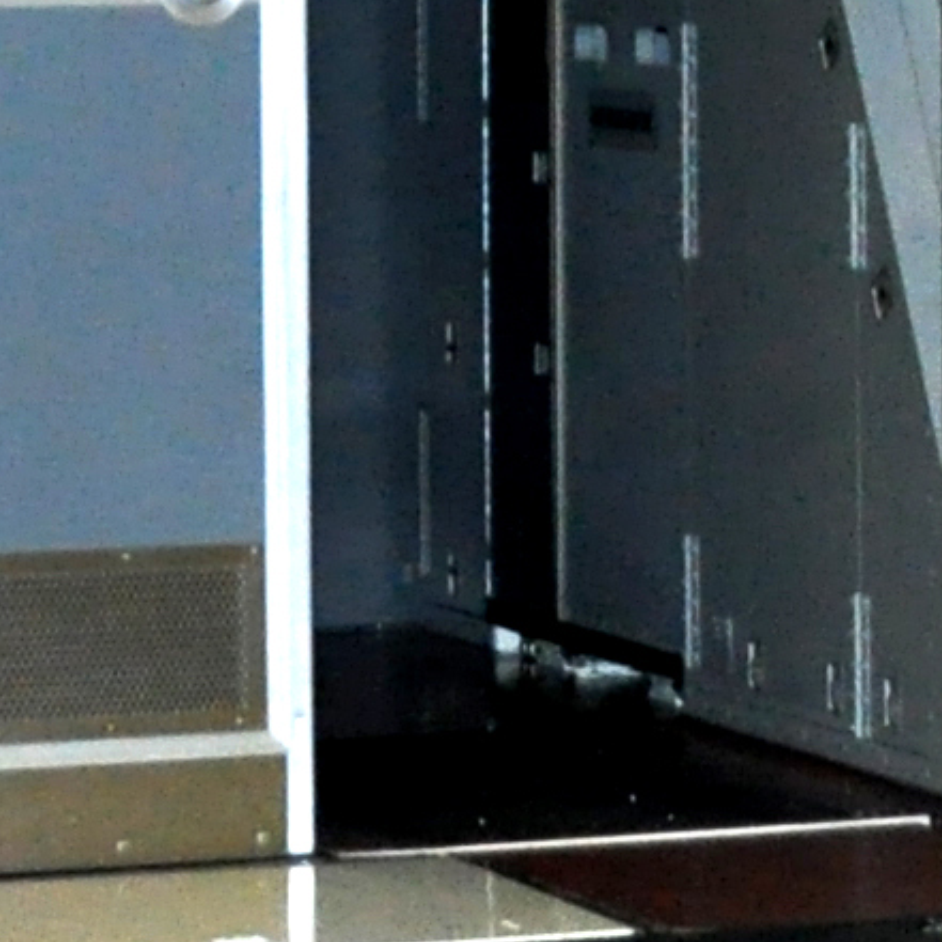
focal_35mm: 223
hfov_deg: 7.5
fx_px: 6866
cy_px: -132
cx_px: 1965
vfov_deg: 7.8
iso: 1000
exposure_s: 1/200
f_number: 3.5
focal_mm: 18
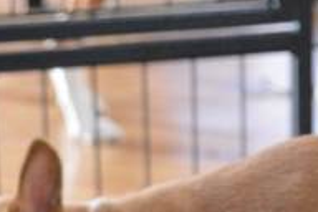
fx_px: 2756
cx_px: 318
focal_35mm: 312
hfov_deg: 6.6
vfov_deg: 4.3
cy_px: 484
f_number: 4.8
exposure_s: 1/40
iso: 3200
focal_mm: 40
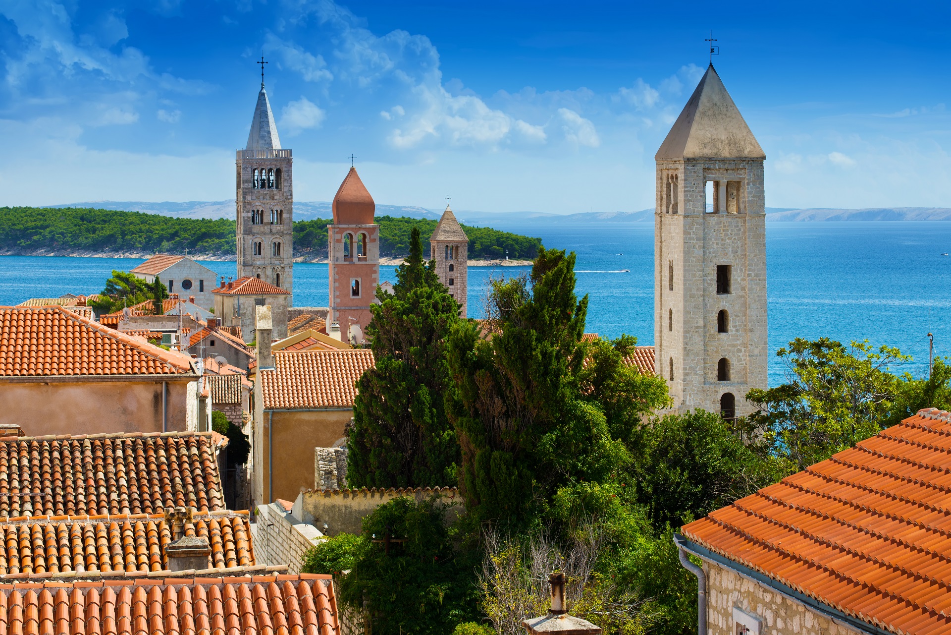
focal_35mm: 112
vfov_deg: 12.2
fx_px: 2959
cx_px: 476
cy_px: 318
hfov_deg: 18.3
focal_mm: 112
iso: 200
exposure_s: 1/250
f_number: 11
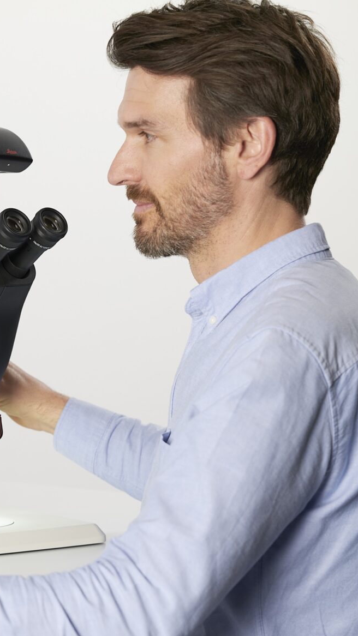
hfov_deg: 8.6
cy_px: 347
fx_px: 2329
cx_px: -129
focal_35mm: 138
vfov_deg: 15.6
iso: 100
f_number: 4.5
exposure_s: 1/15
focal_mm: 75
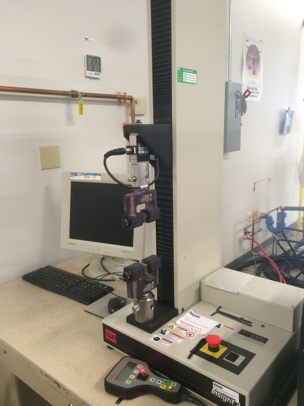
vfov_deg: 61.7
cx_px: 152
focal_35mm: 29
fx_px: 340
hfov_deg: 48.2
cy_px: 203
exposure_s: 1/30
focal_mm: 4.15
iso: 200
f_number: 2.2
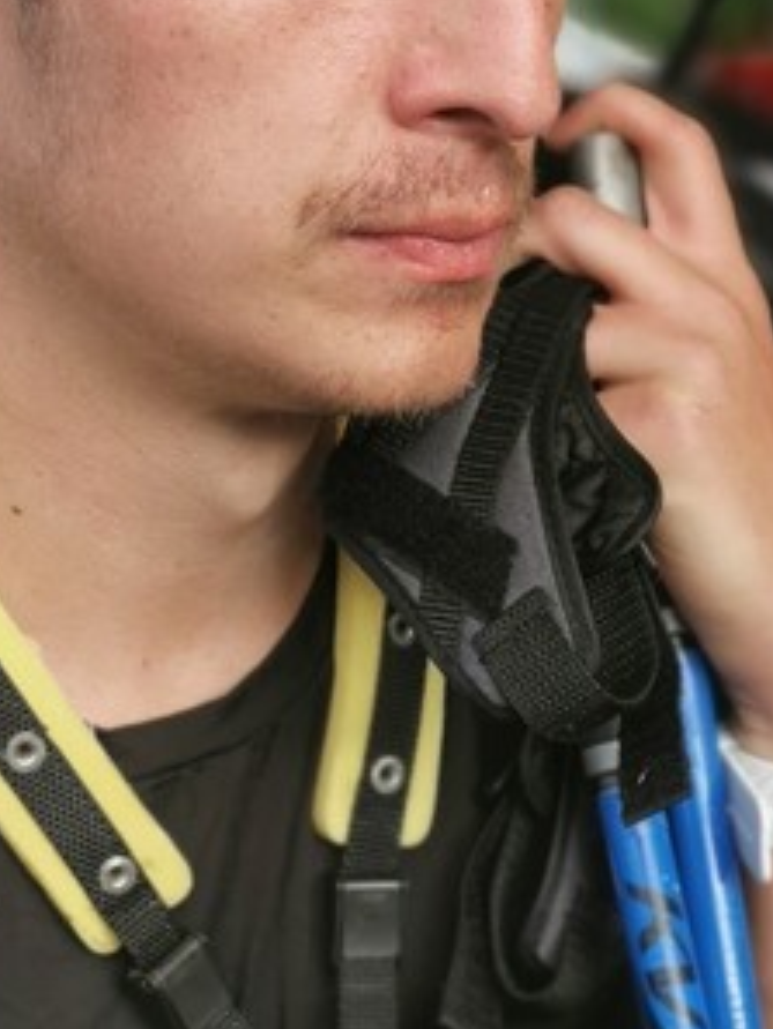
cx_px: 558
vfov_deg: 21.1
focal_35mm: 93
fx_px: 2767
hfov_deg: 15.8
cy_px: 534
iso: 100
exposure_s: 1/100
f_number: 1.6
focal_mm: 5.56
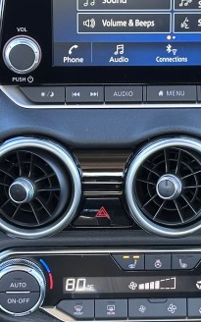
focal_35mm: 159
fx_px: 1394
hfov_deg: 8.2
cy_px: 235
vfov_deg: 13.1
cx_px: 131
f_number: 1.78
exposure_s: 1/68
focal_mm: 6.86
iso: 80
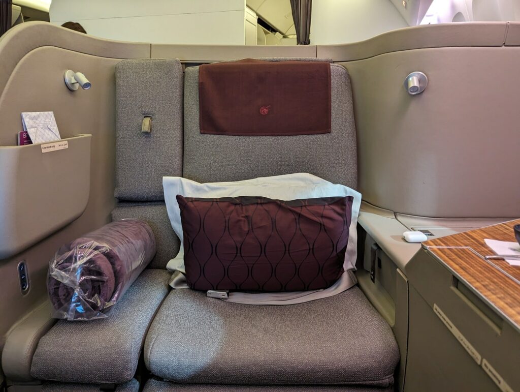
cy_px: 196
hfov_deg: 71.5
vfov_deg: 56.9
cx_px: 260
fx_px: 361
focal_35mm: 24
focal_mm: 6.81
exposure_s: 1/25.2
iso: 386
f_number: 1.85
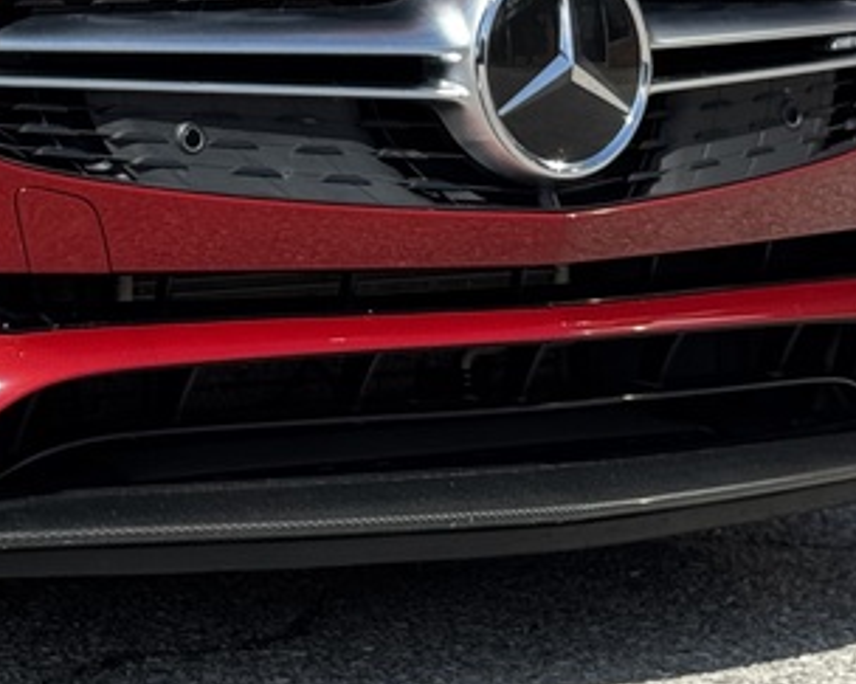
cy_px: -329
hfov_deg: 11.8
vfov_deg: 9.5
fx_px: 4002
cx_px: -360
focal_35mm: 158
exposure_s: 1/2045
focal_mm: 6.76
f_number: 1.78
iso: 64
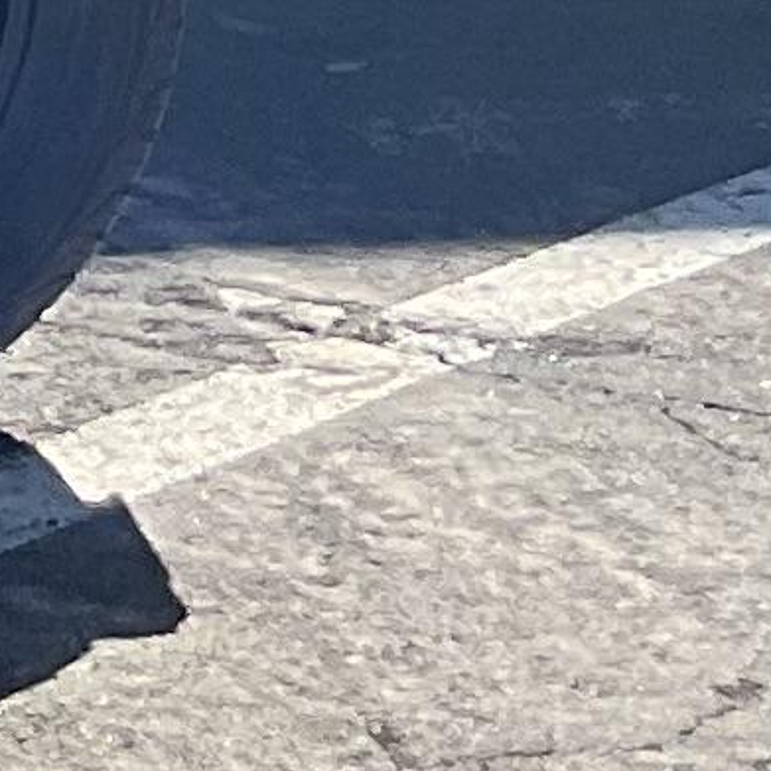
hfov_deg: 6.2
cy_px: -1783
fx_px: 6653
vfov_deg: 6.0
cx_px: -1323
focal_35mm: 264
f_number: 1.8
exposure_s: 1/674
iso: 16
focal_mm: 3
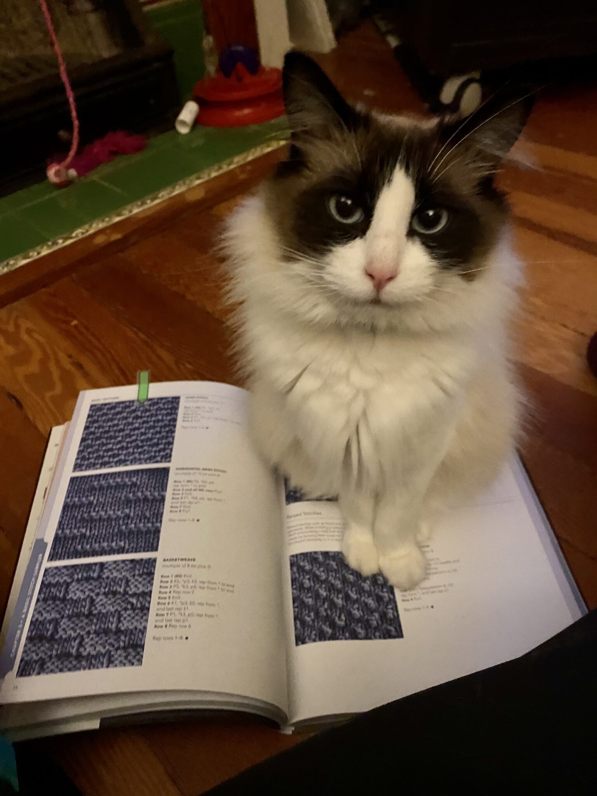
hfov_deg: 53.1
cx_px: 298
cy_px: 398
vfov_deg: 67.3
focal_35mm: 26
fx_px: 598
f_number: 1.8
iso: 1000
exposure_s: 1/27
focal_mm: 4.25
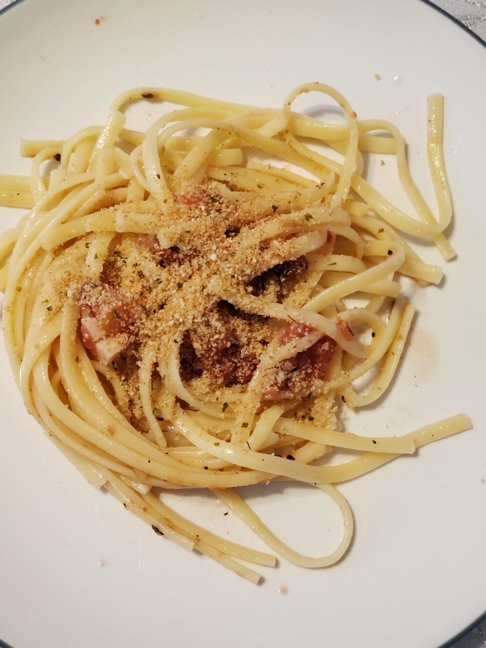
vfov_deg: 36.8
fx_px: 973
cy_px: 324
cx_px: 243
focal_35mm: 52
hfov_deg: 28.0
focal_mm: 6
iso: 320
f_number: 2.4
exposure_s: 1/24
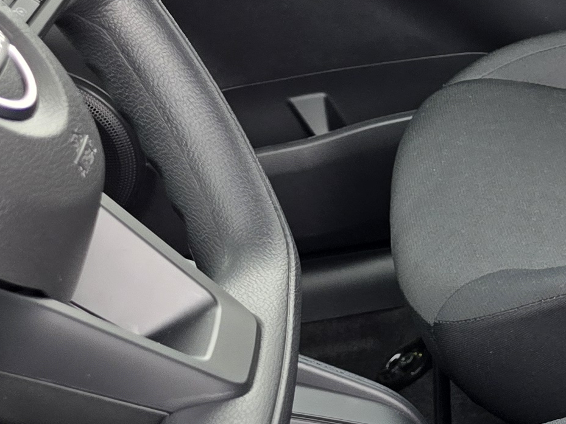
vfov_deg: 14.8
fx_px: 1619
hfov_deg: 16.2
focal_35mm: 99
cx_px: 1063
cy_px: 76
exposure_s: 1/180
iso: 64
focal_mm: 6.3
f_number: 1.7
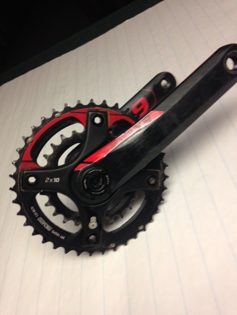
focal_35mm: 33
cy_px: 158
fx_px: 301
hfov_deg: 42.9
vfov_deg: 55.4
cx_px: 118
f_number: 2.4
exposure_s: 1/20
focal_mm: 4.12
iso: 125
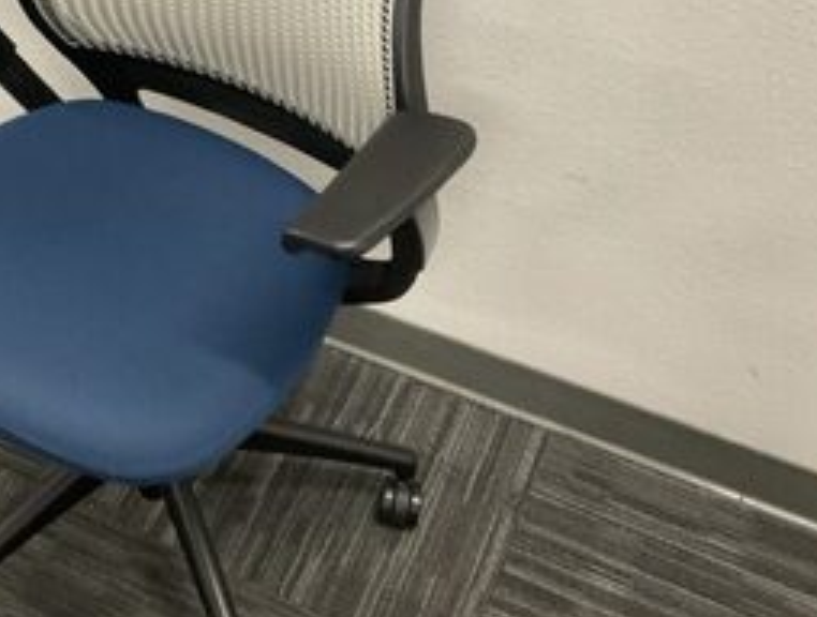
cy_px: 182
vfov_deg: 25.6
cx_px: 125
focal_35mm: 57
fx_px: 1349
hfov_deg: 32.5
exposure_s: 1/60
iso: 200
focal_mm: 3
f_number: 1.8
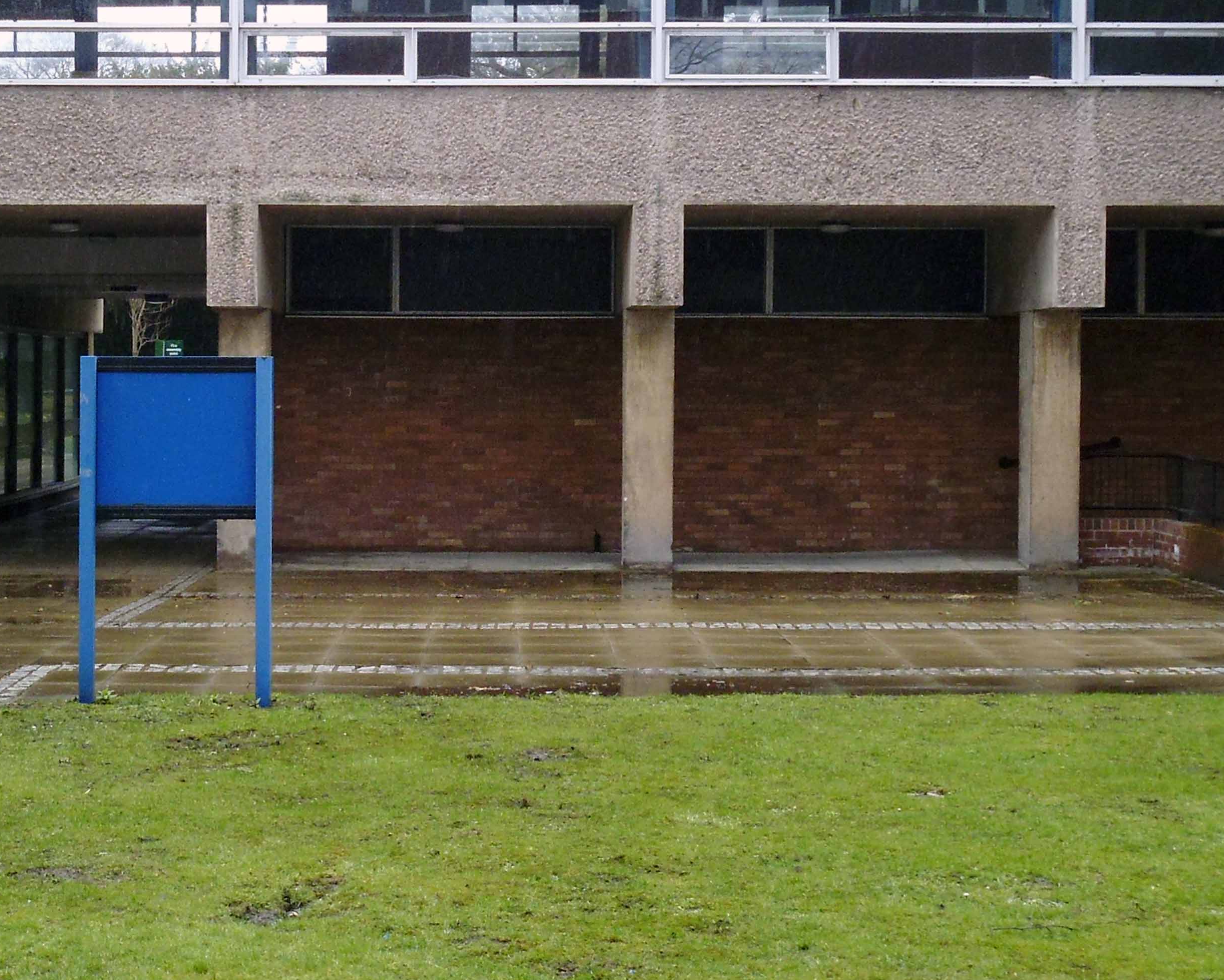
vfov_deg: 22.0
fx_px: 2500
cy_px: 297
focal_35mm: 69
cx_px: 403
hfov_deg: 27.3
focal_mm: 7.2
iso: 200
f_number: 3.8
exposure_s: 1/250
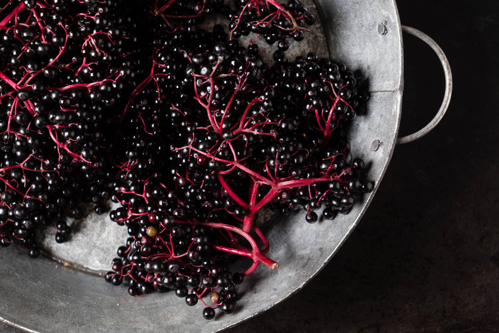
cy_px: 166
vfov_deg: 19.5
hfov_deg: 28.8
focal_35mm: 70
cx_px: 250
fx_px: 971
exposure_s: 1/125
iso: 200
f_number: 8
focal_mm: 70
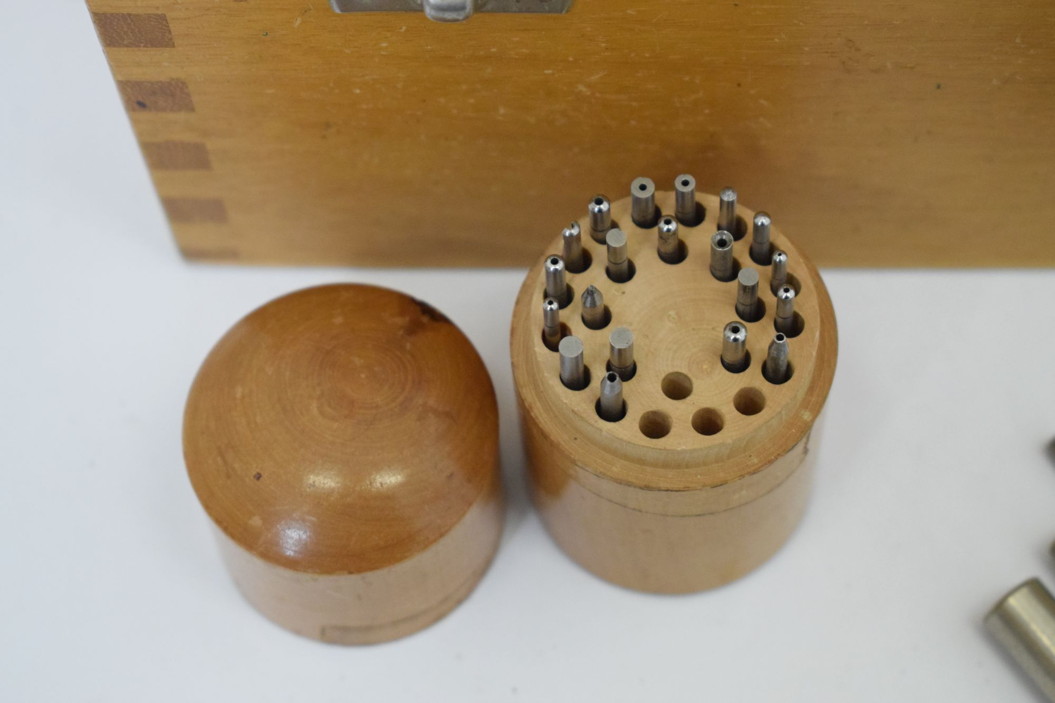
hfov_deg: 24.6
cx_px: 528
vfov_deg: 16.6
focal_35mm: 82
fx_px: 2417
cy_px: 352
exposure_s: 1/125
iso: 3200
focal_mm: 55
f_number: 5.6
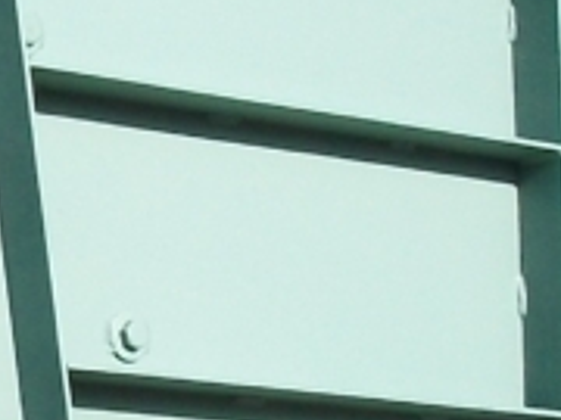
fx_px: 3452
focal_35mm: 213
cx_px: -324
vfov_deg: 6.9
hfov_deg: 9.0
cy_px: 473
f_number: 5.5
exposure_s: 1/250
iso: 80
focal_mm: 5.7
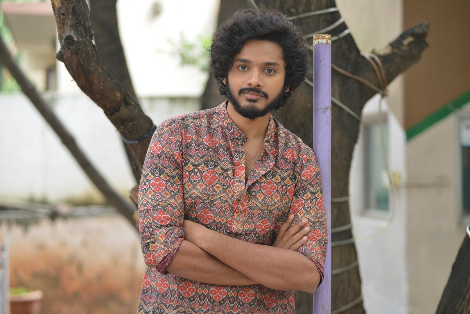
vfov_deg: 14.4
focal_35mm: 95
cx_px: 235
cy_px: 157
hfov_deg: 21.5
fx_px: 1241
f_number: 5.6
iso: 1000
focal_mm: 95
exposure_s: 1/125
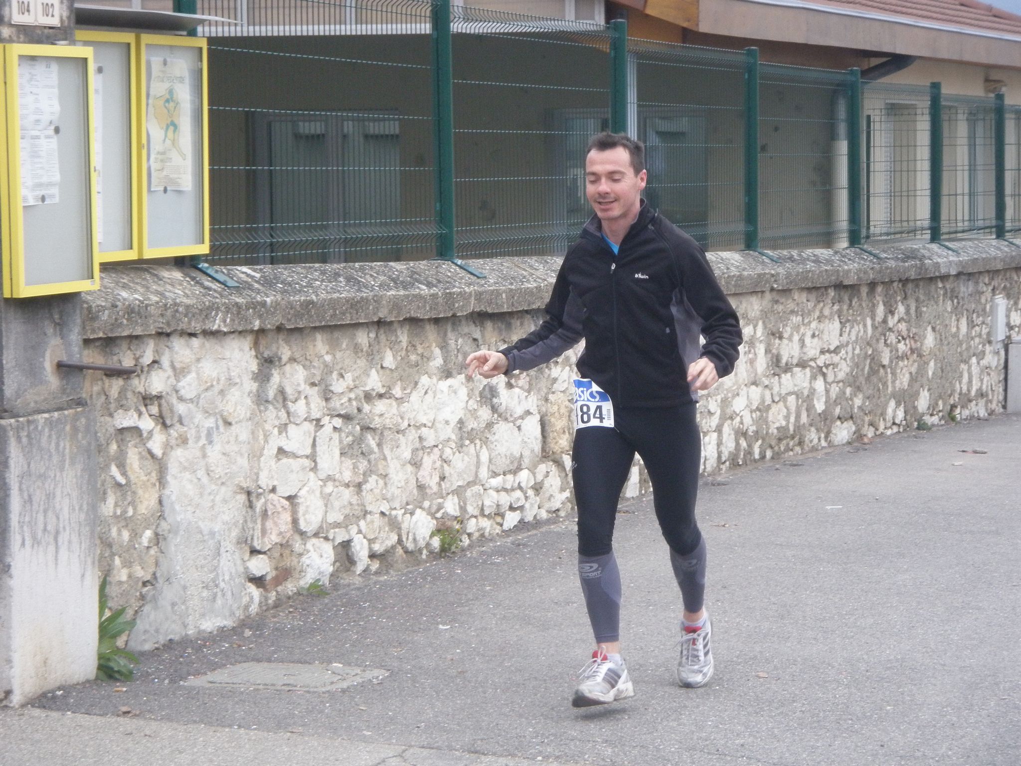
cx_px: 510
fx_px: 3362
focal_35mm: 114
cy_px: 383
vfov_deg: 13.0
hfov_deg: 17.3
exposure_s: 1/250
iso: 250
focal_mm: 20.1
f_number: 5
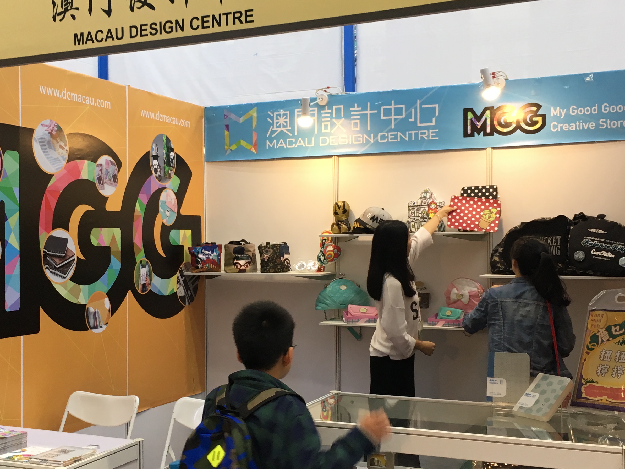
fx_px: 885
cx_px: 245
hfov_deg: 38.7
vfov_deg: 29.7
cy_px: 238
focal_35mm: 49
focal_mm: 4.15
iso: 64
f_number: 2.2
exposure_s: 1/33
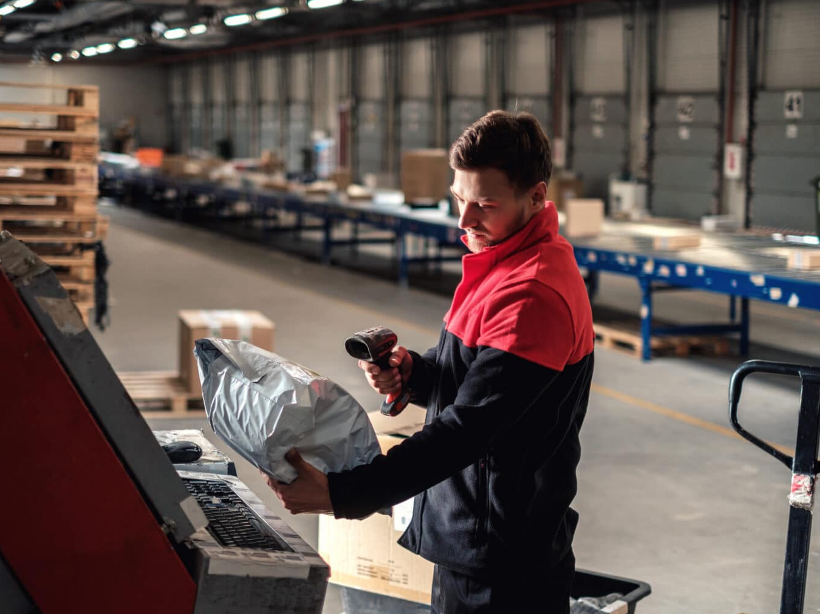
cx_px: 386
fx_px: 1374
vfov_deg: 25.2
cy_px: 308
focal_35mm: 58
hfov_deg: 33.2
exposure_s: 1/350
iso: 500
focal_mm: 35
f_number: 1.4
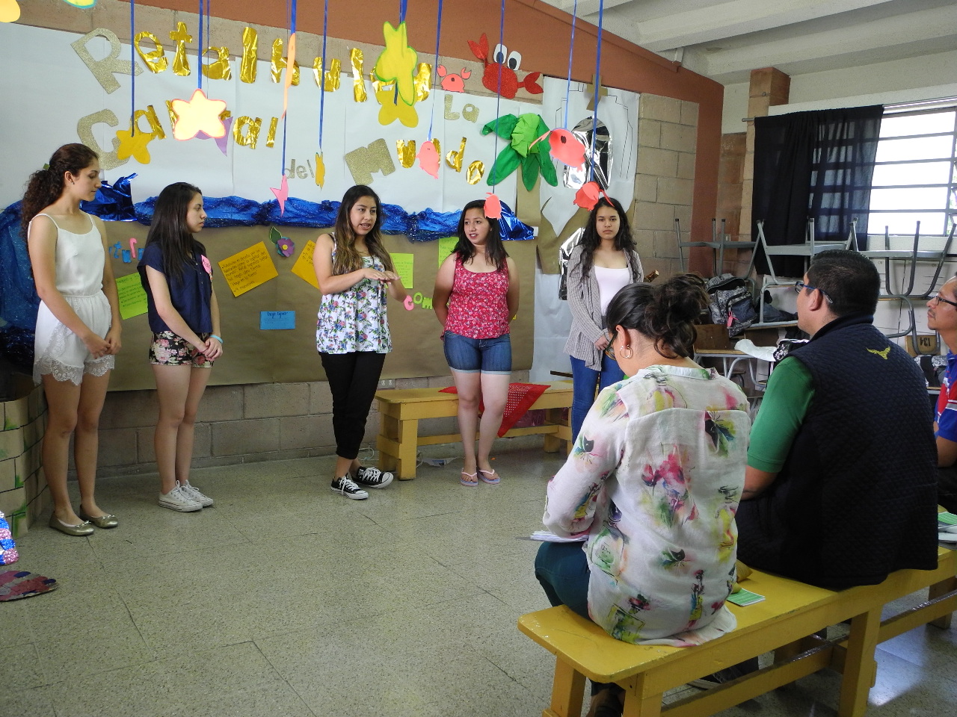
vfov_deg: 44.2
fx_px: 885
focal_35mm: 32
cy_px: 358
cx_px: 478
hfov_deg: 56.8
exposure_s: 1/30
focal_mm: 6.8
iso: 280
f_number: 2.8
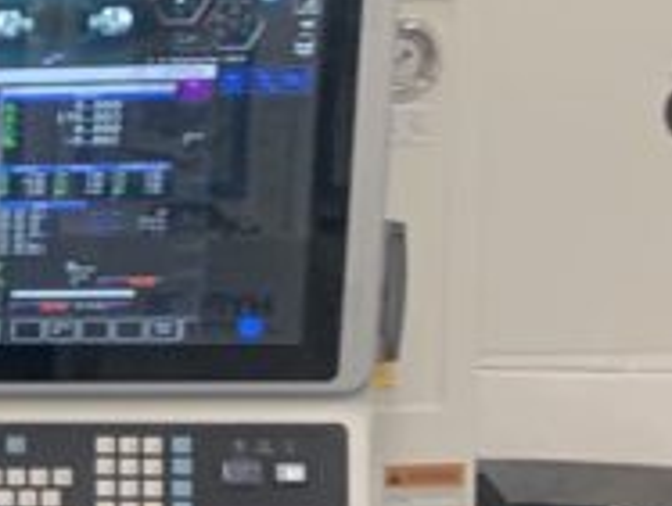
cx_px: -1110
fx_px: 2762
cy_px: 617
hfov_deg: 10.9
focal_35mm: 142
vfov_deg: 10.3
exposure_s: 1/68
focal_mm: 4.25
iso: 100
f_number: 1.8
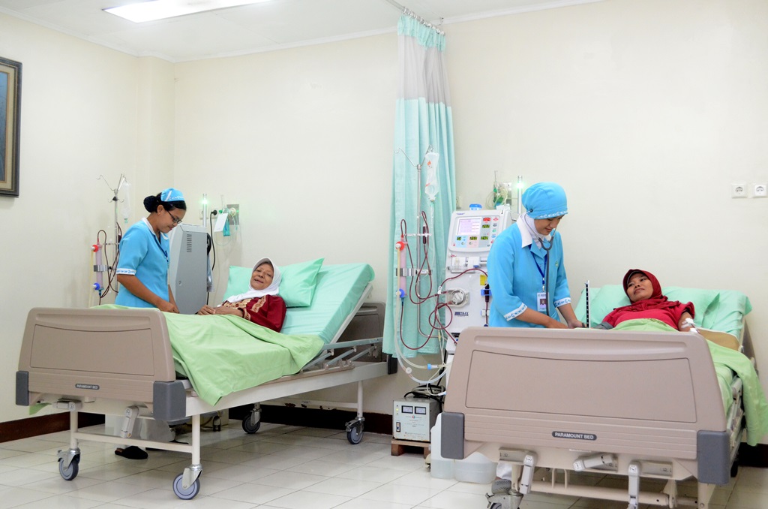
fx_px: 830
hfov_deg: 49.6
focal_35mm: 39
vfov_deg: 34.1
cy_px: 254
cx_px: 384
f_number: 5.6
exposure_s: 1/50
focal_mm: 26
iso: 3200
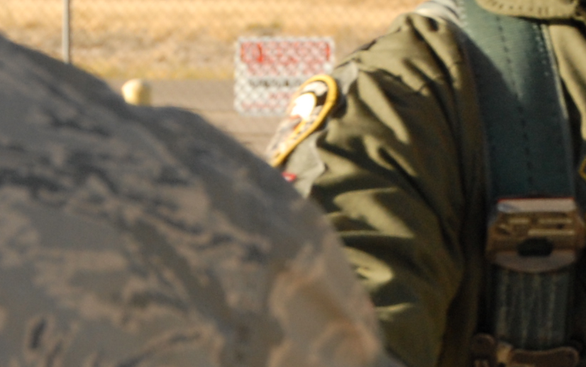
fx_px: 8020
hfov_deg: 4.2
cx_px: 445
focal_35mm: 502
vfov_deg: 2.6
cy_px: 123
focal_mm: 70
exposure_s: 1/200
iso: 250
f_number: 9
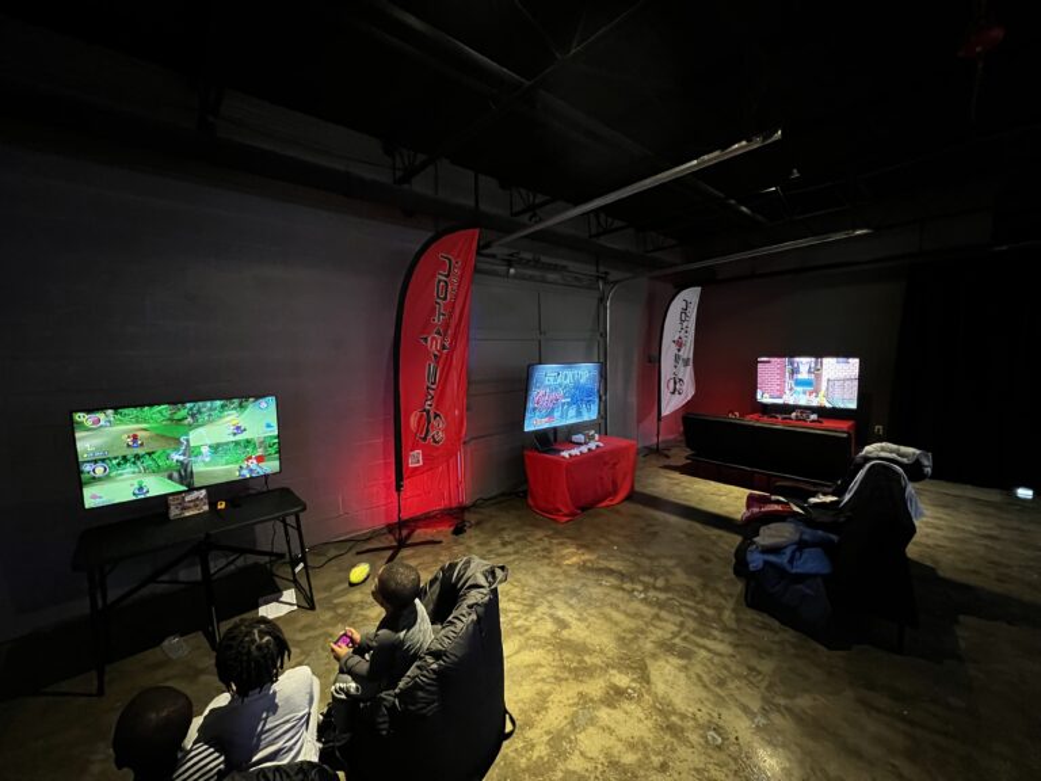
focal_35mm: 13
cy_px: 390
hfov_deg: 106.2
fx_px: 391
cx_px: 520
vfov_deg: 89.9
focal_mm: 1.57
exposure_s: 1/30
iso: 1000
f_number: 1.8
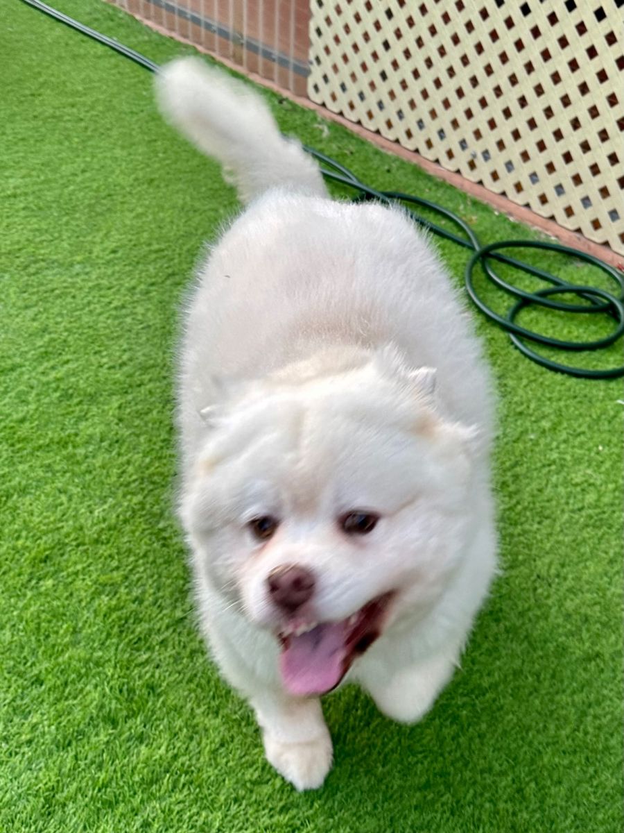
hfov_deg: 56.8
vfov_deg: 71.6
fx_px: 577
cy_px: 416
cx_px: 312
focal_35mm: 24
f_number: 1.78
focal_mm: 6.86
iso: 160
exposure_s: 1/100
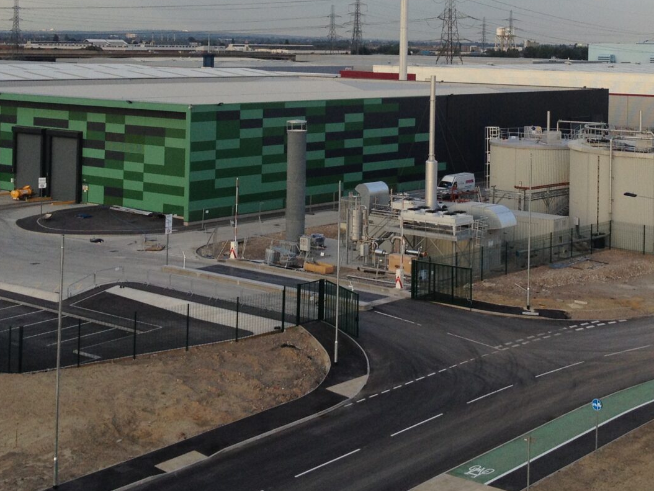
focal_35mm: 68
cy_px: 41
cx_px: 410
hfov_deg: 28.4
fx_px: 1285
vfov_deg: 21.1
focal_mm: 4.28
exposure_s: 1/690
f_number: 2.4
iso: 50
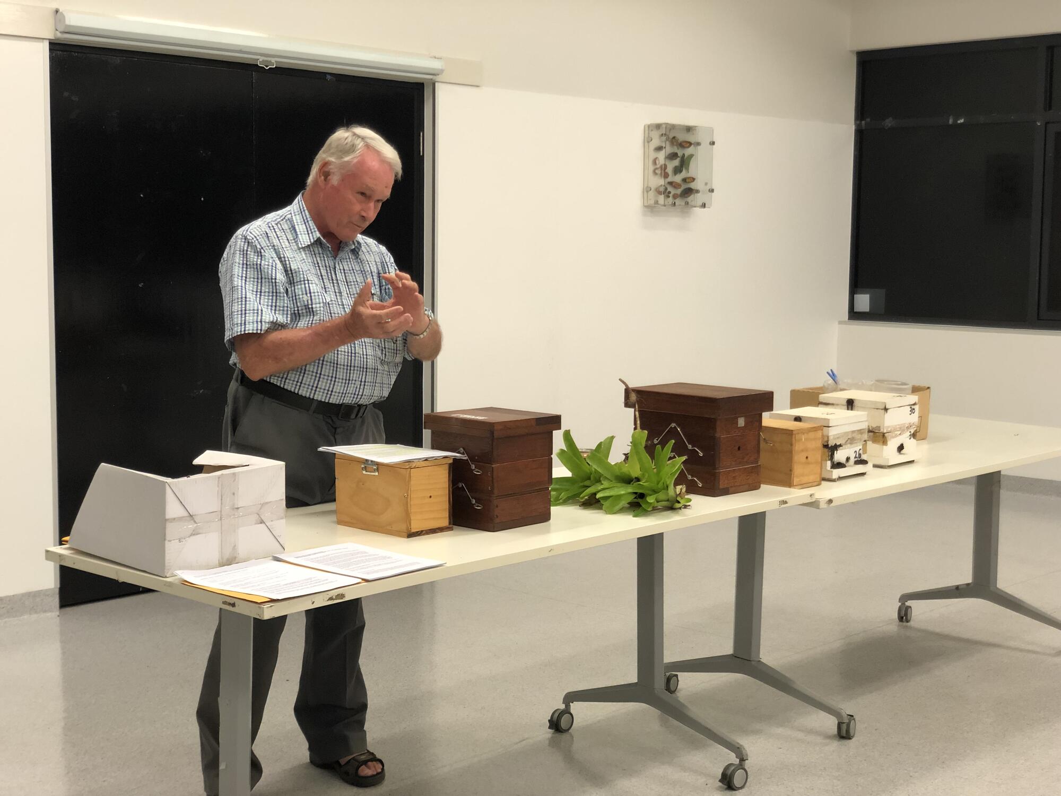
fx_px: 1594
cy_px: 398
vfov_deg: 28.0
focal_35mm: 52
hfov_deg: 36.8
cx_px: 530
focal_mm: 6
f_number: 2.4
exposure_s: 1/33
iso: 100
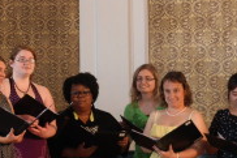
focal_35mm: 225
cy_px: 8
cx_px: -181
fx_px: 1480
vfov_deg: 6.1
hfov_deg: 8.8
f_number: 4
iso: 200
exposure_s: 1/50
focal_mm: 26
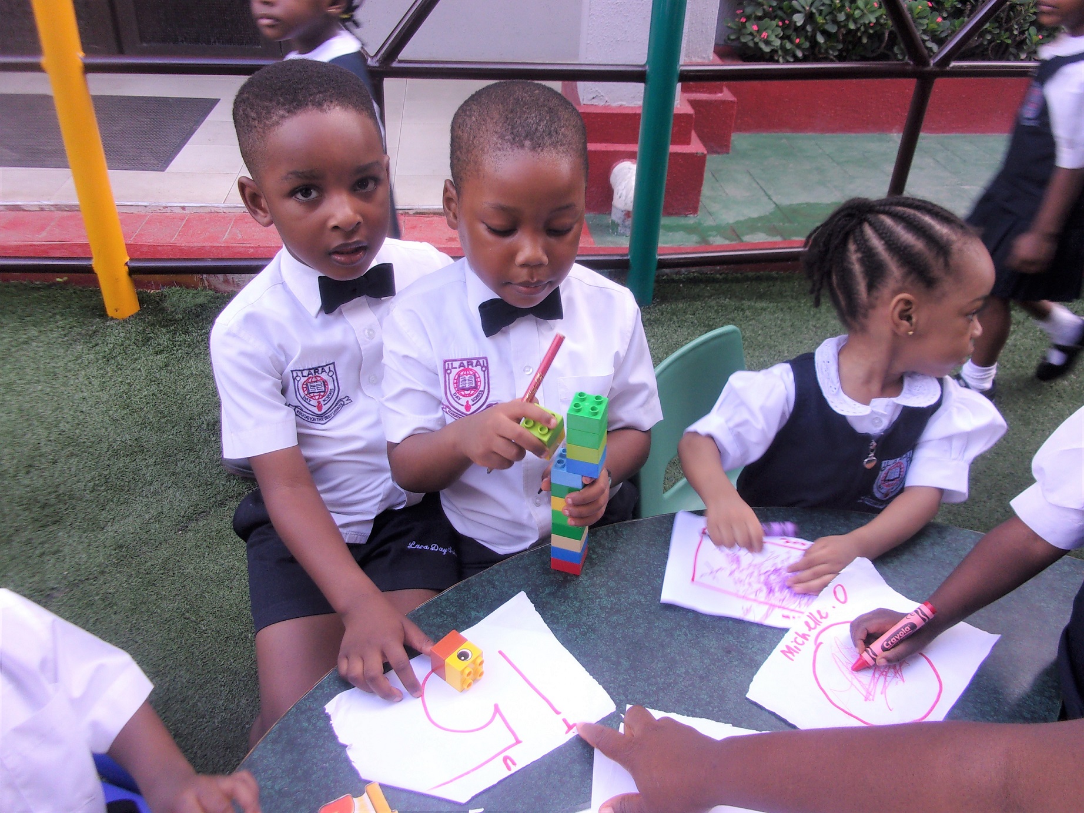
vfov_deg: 49.7
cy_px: 406
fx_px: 877
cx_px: 542
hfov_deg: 63.4
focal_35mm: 28
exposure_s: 1/56
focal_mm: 5.1
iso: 80
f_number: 3.9
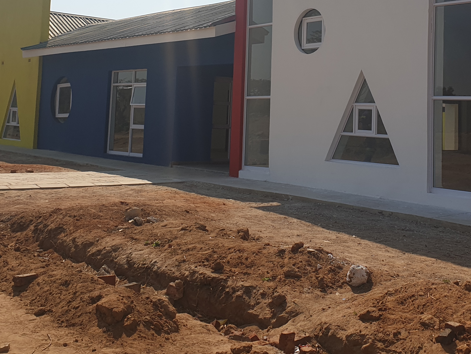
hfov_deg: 38.6
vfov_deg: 29.1
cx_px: 299
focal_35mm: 49
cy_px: 76
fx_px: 667
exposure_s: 1/3030
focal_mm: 4.3
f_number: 2.4
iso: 50
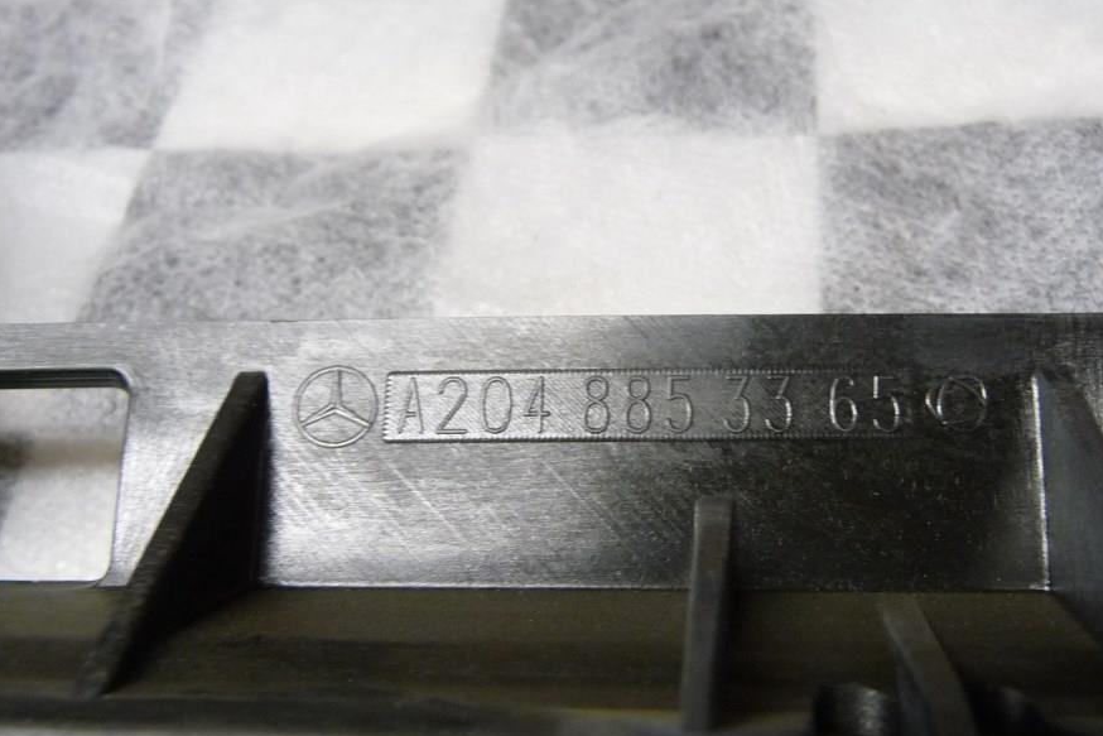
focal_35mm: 39
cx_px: 621
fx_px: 1195
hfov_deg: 49.4
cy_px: 460
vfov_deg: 34.0
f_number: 3.3
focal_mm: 4.7
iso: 250
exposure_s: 1/30
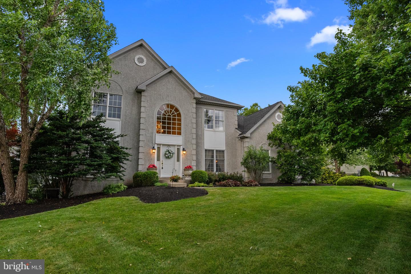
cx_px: 206
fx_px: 251
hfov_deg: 78.6
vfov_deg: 57.3
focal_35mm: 22
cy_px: 137
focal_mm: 22
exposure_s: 1/160
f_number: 11
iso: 3200
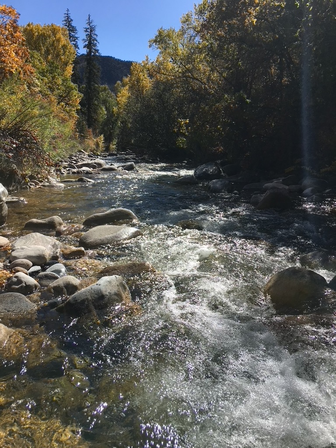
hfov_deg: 48.2
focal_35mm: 29
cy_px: 224
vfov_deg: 61.7
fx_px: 375
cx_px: 168
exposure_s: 1/1923
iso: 25
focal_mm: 4.15
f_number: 2.2
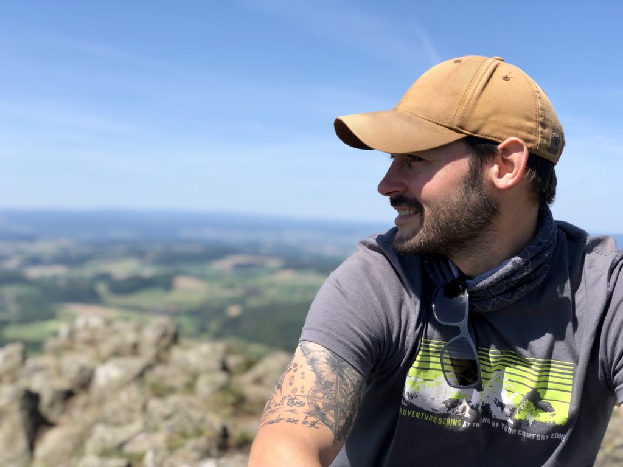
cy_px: 234
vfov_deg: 28.0
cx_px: 312
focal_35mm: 52
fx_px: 936
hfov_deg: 36.8
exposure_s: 1/1000
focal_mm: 6
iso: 16
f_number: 2.4
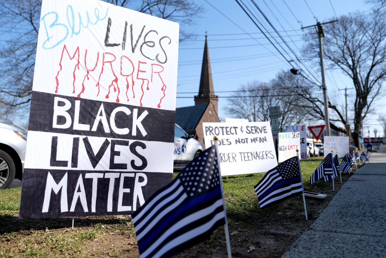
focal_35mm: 29
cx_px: 193
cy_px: 129
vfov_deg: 45.0
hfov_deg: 63.7
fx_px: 311
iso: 400
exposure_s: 1/2000
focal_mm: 19.4
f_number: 4
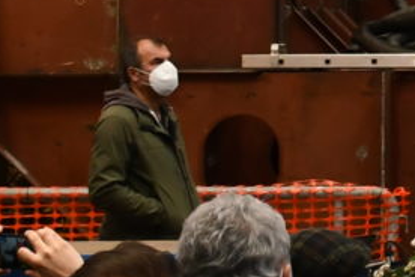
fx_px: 3331
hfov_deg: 6.7
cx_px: 1051
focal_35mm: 289
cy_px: -224
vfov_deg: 4.7
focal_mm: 26
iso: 640
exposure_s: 1/60
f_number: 4
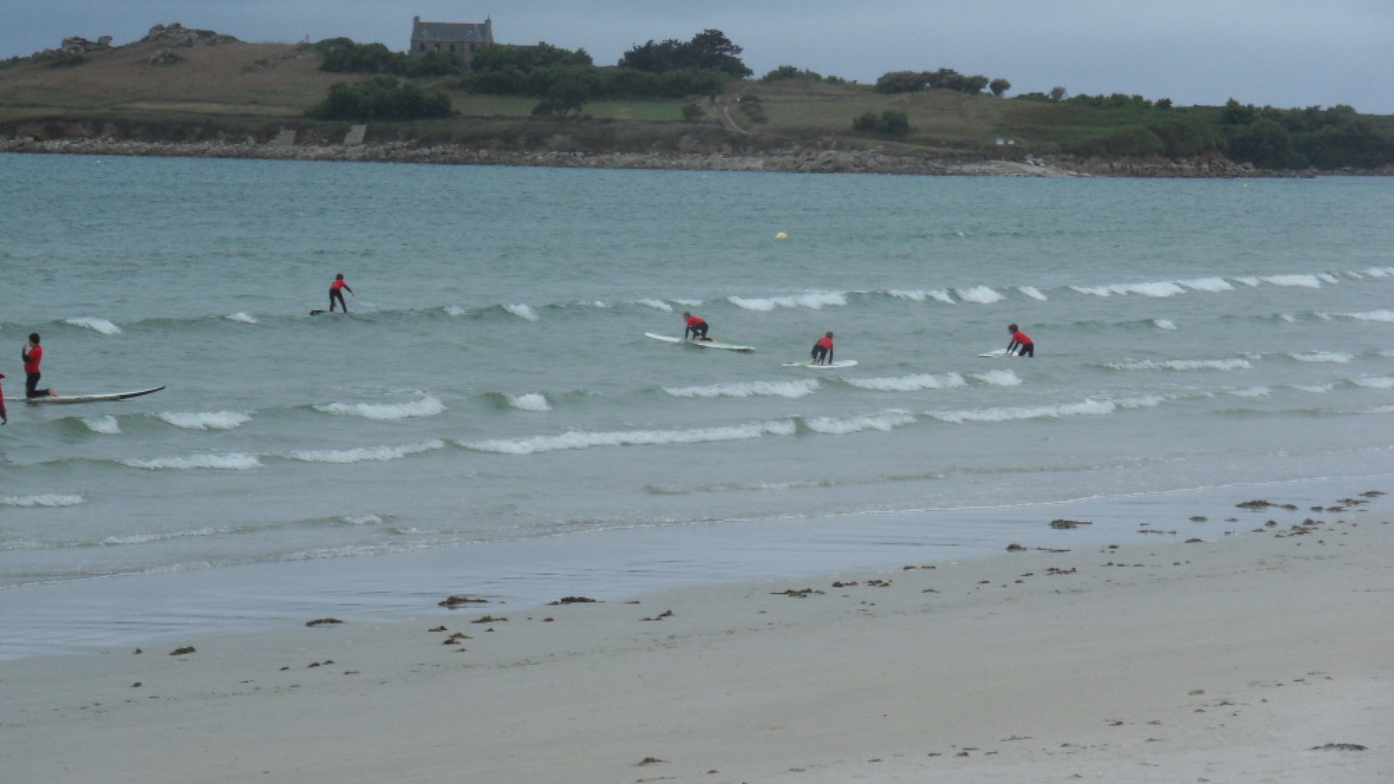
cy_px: 339
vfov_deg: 6.3
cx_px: 687
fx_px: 7171
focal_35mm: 194
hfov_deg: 11.1
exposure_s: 1/500
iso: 80
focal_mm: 30.6
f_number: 5.8
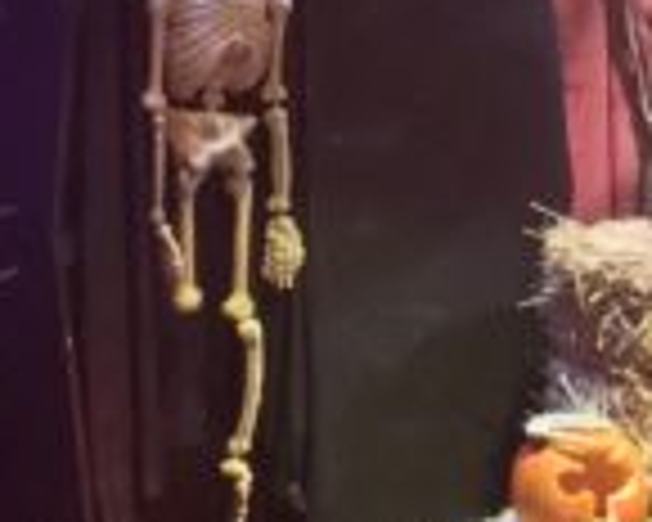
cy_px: -94
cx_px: 809
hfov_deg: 12.5
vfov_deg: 10.1
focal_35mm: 150
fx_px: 2895
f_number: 2.2
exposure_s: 1/15
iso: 320
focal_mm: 4.15
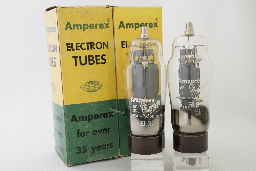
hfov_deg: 40.3
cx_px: 128
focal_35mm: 49
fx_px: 348
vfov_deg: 27.5
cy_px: 86
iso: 800
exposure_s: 1/1.6
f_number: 16
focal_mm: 49
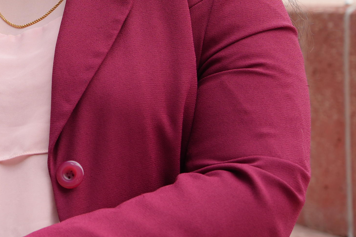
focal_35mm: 150
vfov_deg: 9.1
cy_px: 43
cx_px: -44
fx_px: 1483
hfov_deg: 13.4
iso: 100
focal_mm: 44
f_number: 4.5
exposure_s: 1/320
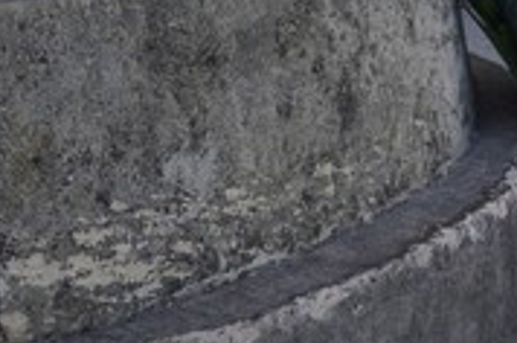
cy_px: -93
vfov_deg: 8.5
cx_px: 950
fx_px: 2287
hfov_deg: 11.8
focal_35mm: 160
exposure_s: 1/500
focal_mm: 21
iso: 100
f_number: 4.5
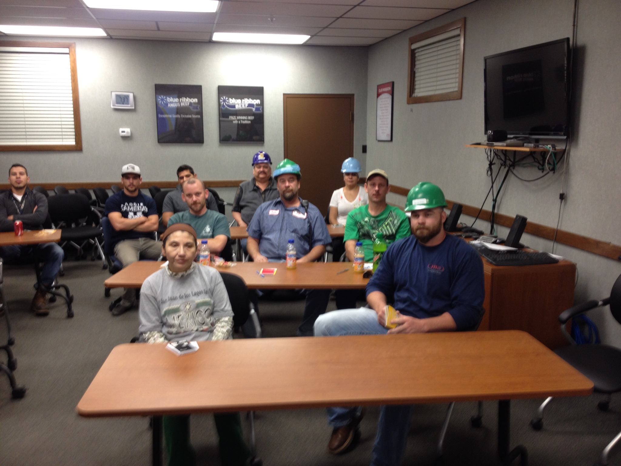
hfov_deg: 52.6
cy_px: 233
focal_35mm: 35
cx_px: 310
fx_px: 628
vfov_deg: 40.7
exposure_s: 1/20
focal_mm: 4.28
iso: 80
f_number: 2.4
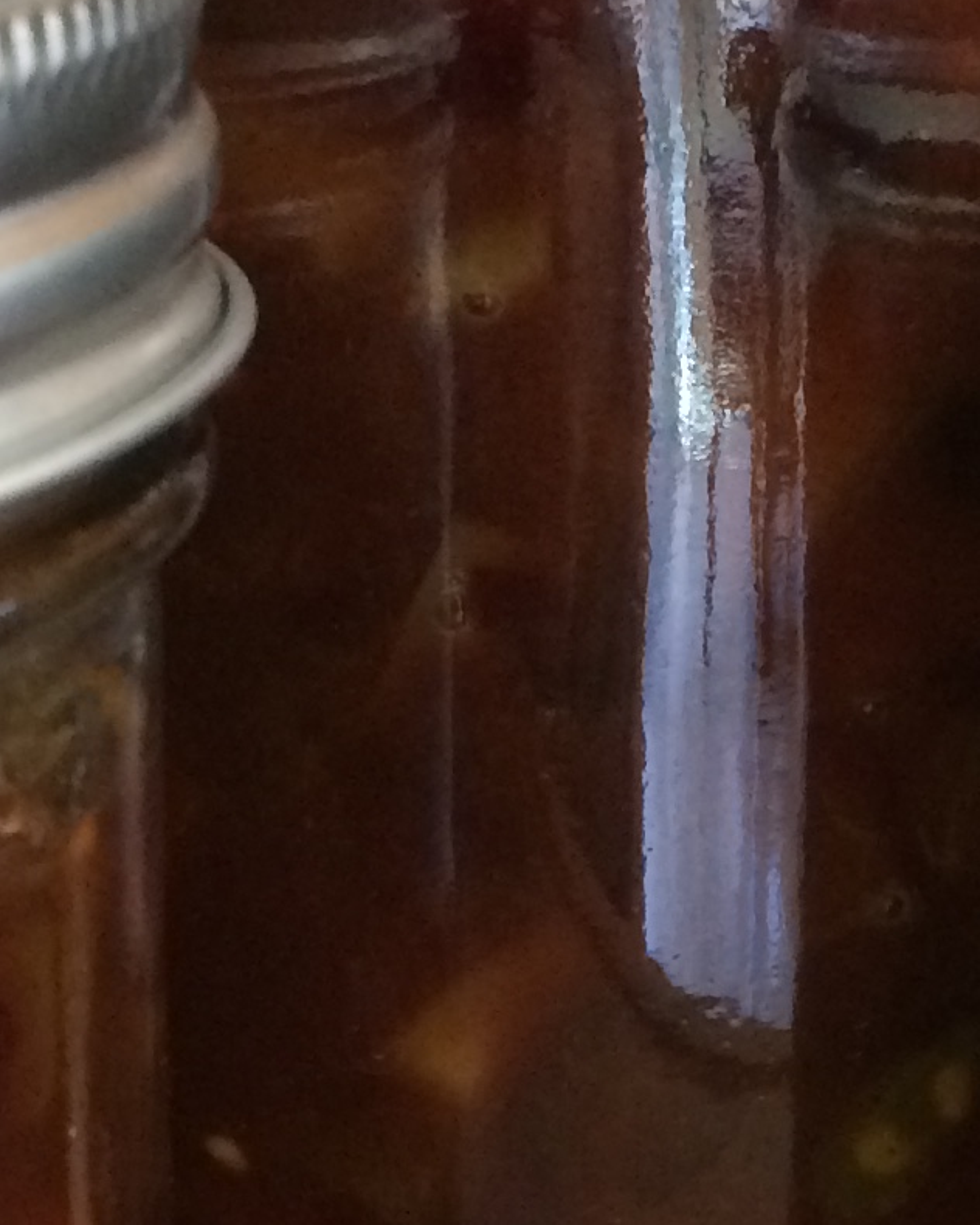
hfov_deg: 13.1
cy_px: 1282
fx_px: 4242
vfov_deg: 16.0
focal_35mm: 117
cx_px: 695
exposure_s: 1/30
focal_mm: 4.15
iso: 250
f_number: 2.2
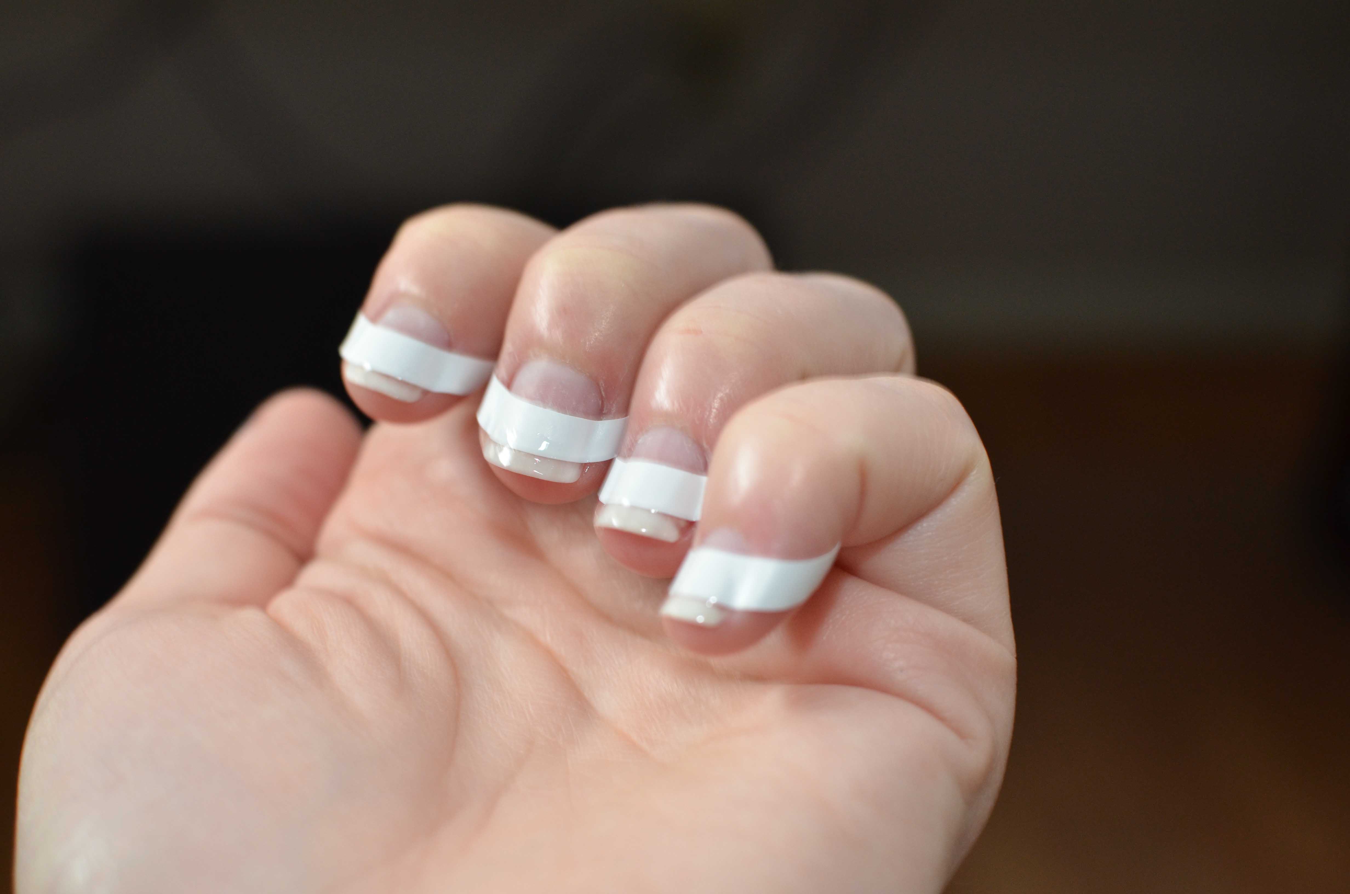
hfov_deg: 37.9
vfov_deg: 25.6
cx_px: 675
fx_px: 1965
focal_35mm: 52
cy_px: 447
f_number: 4
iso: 800
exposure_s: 1/60
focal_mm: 35
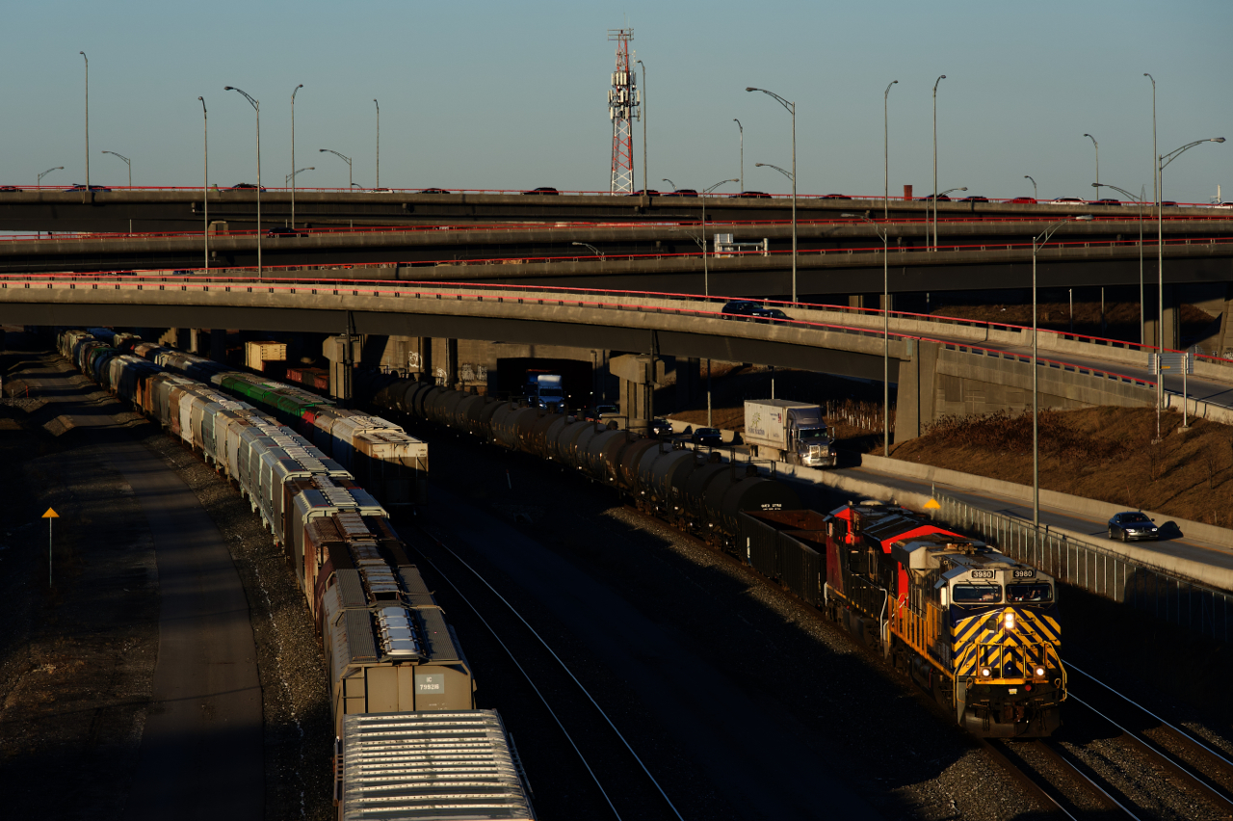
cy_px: 410
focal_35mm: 120
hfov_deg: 17.1
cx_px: 616
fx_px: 4108
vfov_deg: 11.4
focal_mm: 120
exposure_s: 1/640
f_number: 8
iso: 400
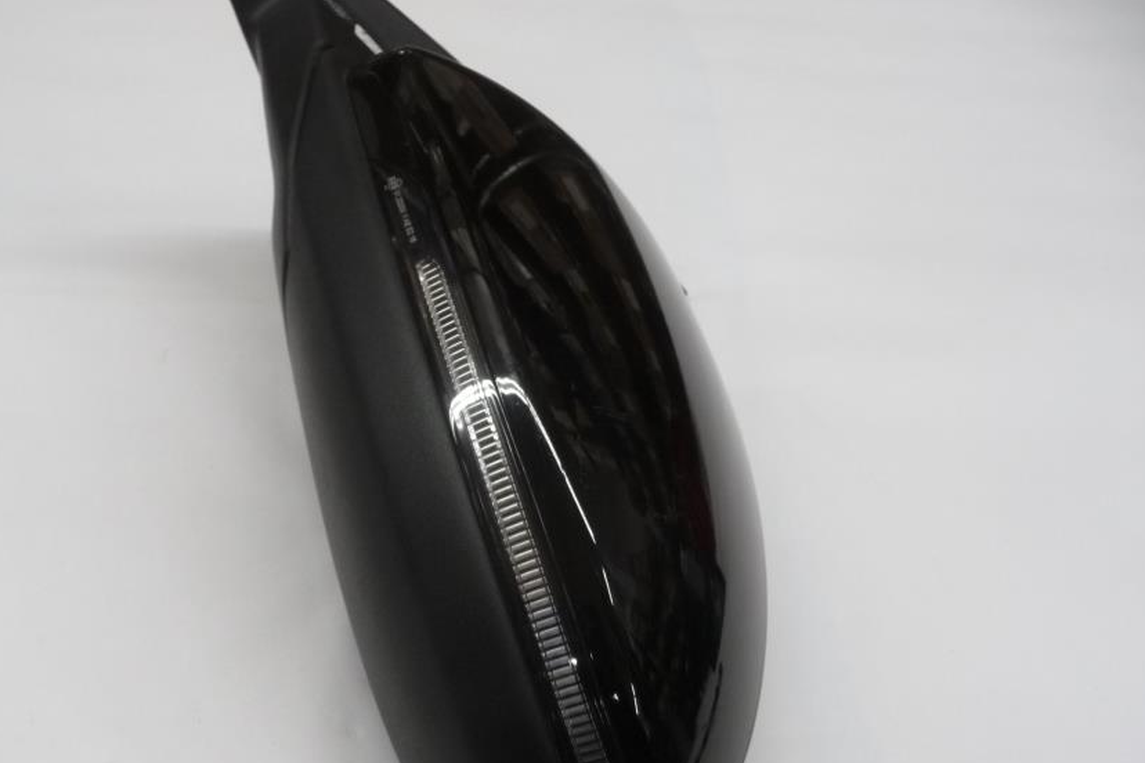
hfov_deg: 52.8
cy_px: 528
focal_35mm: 36
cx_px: 456
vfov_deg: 36.4
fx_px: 1145
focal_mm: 4.7
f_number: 3.3
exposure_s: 1/30
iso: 200
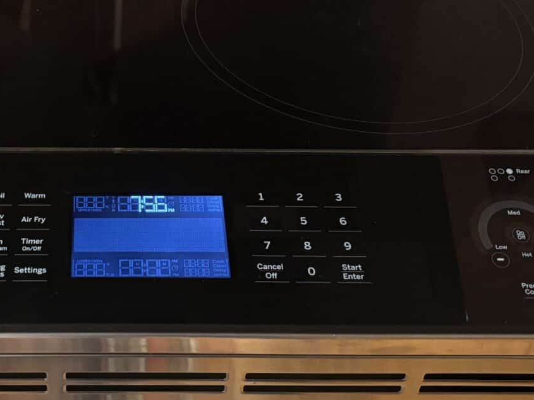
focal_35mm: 63
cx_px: 118
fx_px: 972
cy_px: 101
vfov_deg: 23.1
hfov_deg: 30.1
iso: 1000
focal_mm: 5.96
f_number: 1.6
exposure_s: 1/30
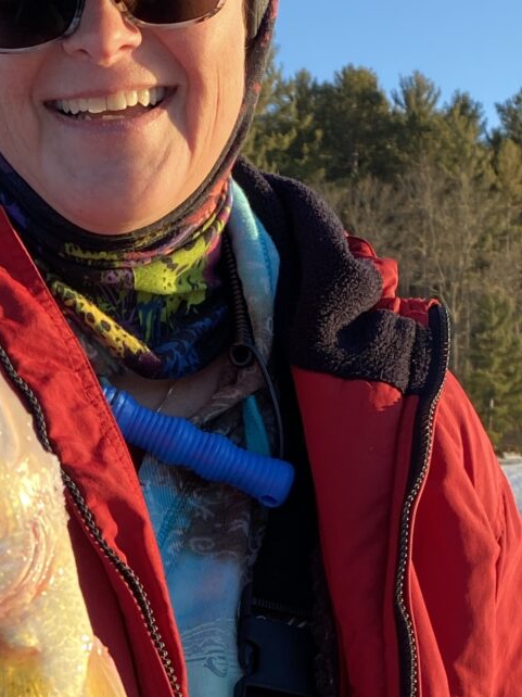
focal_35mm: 83
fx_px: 1670
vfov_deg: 22.7
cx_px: 81
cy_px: 677
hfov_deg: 17.6
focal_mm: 4.25
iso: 32
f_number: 1.8
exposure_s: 1/481
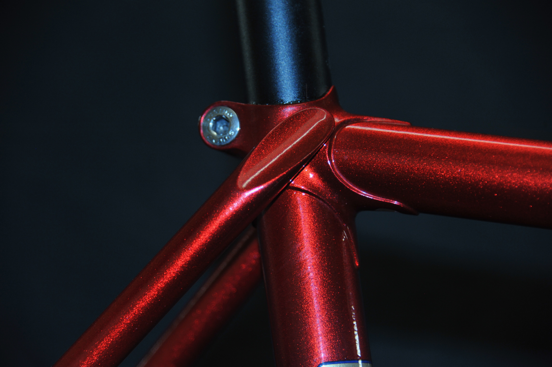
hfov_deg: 10.3
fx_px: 3065
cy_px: 184
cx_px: 276
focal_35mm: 200
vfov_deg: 6.9
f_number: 5.6
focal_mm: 200
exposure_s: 1/30
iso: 800
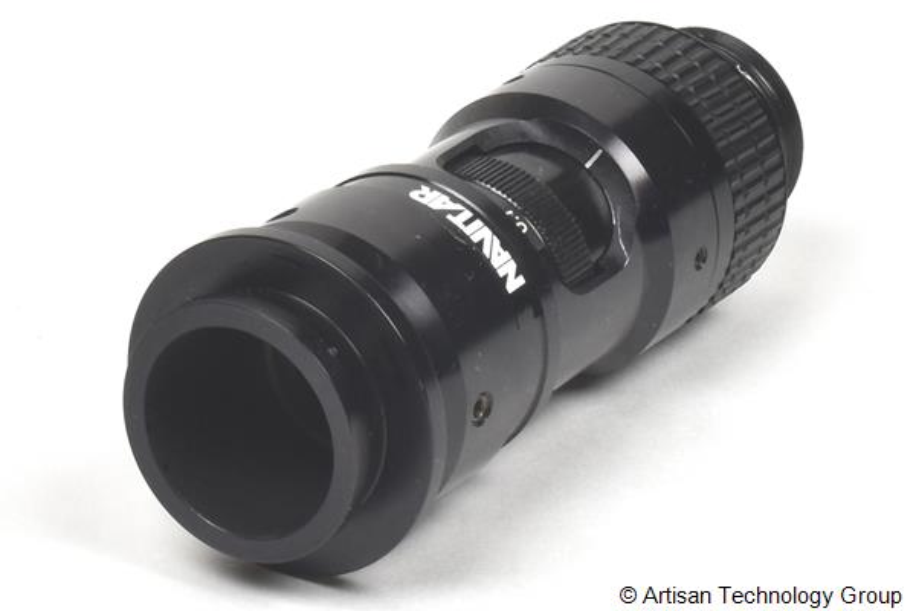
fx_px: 2099
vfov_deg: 16.6
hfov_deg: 24.6
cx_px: 458
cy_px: 306
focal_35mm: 82
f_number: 16
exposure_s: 1/200
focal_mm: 55
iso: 250
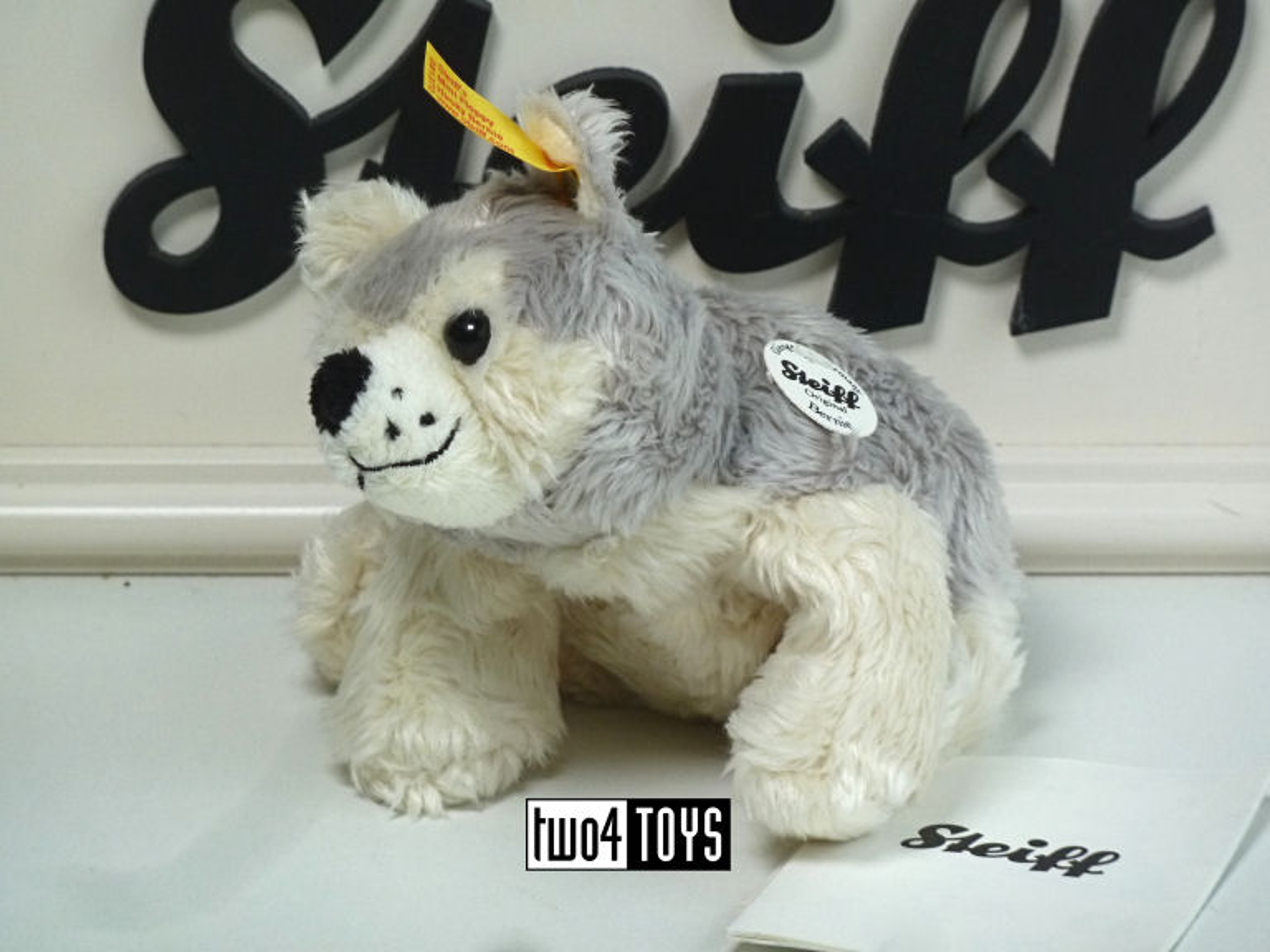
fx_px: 8255
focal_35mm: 225
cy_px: 476
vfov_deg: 6.6
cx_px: 635
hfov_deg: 8.8
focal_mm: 37
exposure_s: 1/80
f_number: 4.6
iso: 250
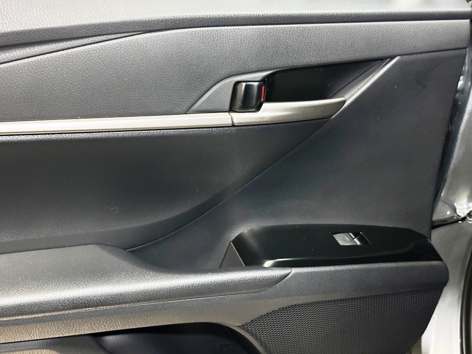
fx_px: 654
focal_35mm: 48
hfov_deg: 39.7
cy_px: 177
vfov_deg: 30.3
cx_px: 236
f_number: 1.78
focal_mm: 6.86
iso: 640
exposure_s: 1/24
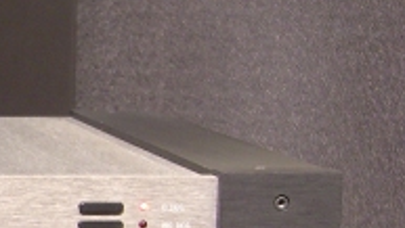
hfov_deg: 12.1
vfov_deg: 7.2
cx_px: -264
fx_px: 1784
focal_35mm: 166
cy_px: 307
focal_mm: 9.5
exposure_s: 1/10
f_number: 3.1
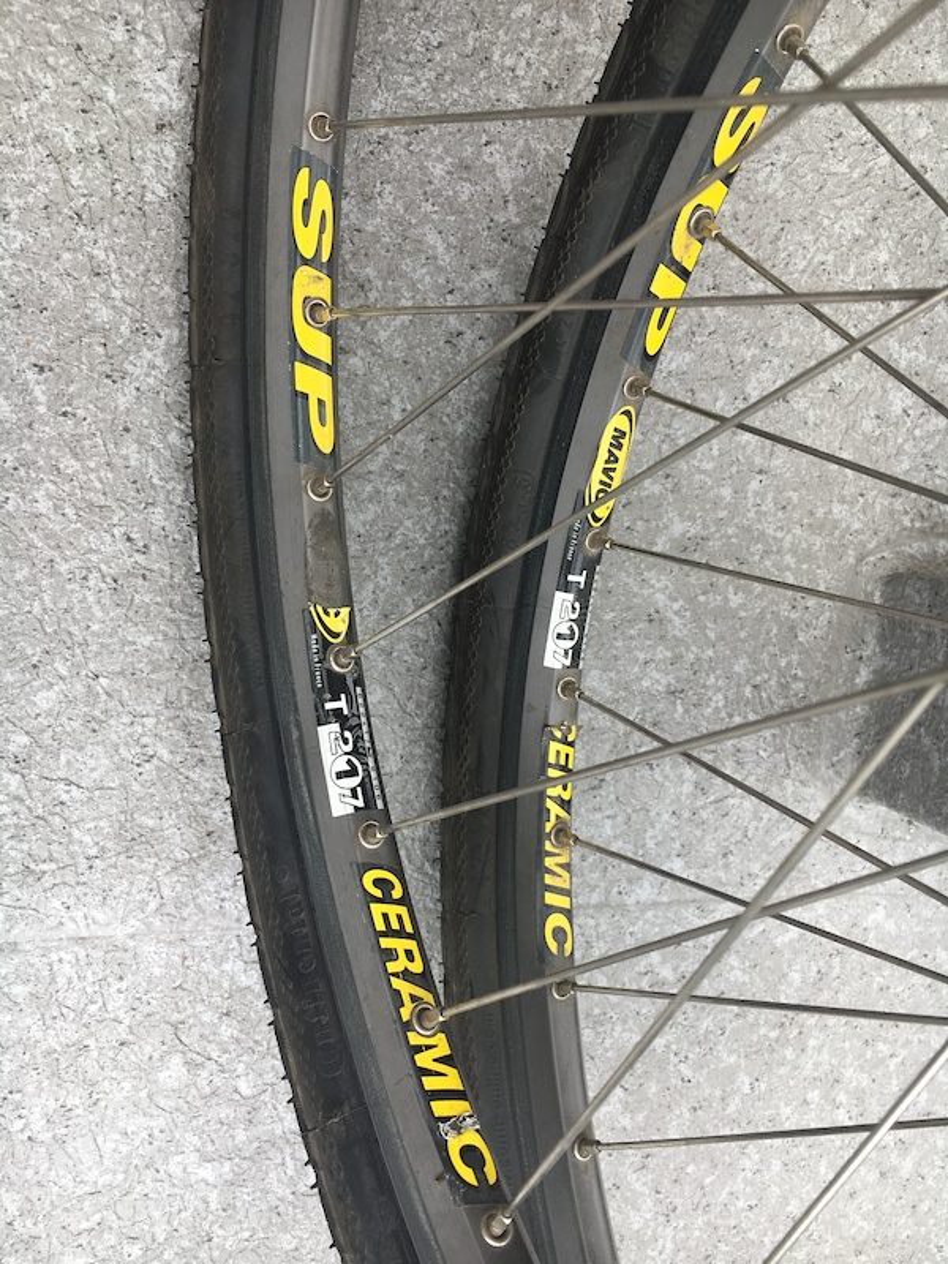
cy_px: 632
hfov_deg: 48.2
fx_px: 1059
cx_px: 474
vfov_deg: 61.7
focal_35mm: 29
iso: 25
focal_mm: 4.15
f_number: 2.2
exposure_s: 1/349
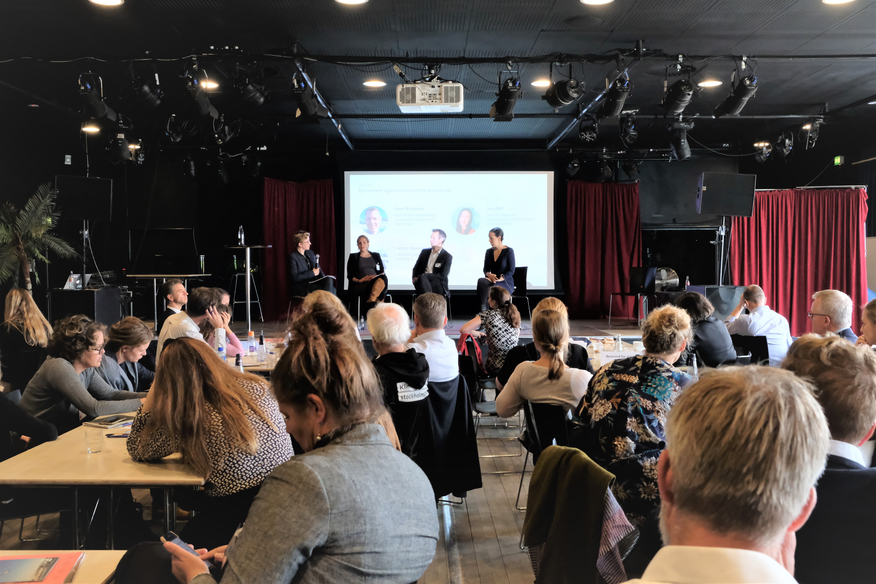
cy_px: 292
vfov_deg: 36.9
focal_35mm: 36
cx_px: 438
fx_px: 876
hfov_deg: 53.1
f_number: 8
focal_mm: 24.3
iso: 5000
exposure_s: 1/50
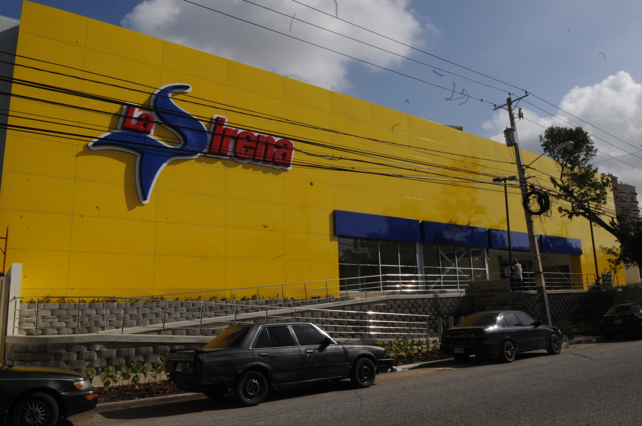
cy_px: 213
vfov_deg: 50.3
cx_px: 321
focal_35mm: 26
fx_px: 454
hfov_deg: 70.5
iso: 500
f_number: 22
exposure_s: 1/320
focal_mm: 17
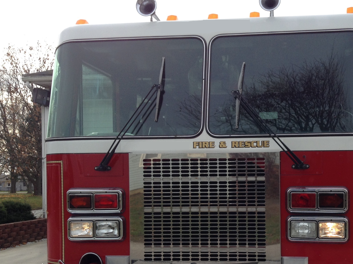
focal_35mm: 48
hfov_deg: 39.0
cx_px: 248
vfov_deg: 29.9
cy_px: 180
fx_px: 489
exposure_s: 1/495
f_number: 2.4
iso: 25
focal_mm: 3.3
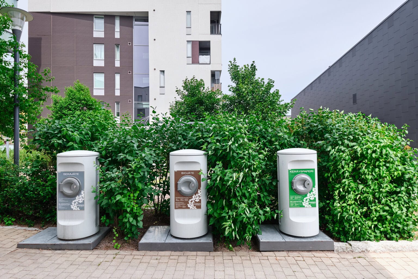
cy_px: 140
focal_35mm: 21
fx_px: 244
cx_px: 209
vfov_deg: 59.5
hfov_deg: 81.2
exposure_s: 1/640
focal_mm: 13.8
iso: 200
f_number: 4
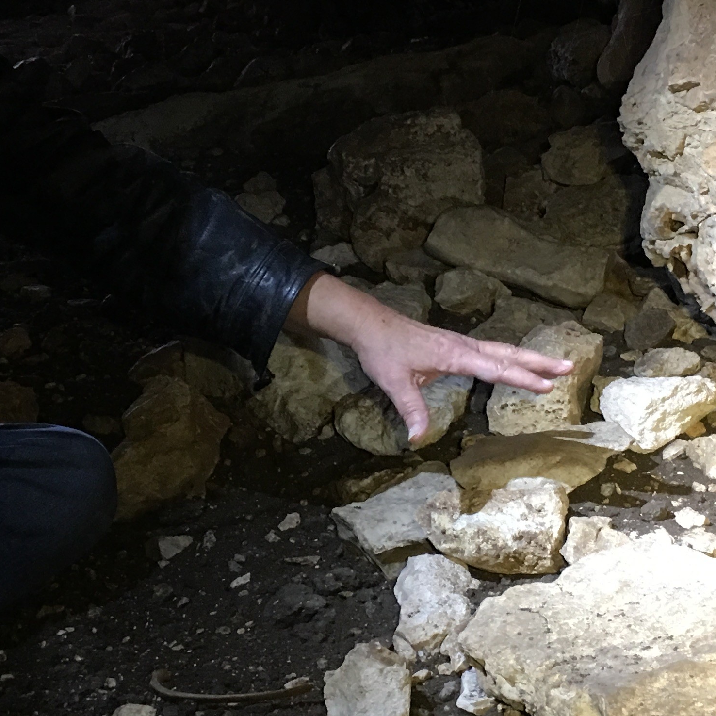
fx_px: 1638
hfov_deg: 24.7
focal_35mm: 70
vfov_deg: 24.7
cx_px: 355
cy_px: 358
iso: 80
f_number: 2.2
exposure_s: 1/10
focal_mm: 4.15
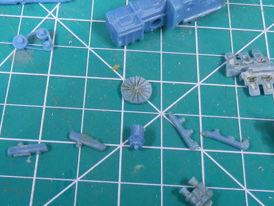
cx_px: 121
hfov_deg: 28.9
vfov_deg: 22.0
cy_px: 102
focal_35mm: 67
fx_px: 531
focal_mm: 4.5
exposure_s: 1/30
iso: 160
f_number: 3
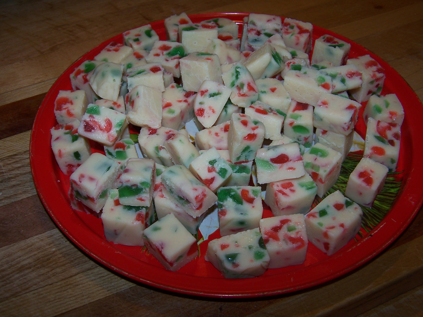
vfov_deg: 37.7
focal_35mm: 38
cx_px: 212
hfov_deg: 49.0
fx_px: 464
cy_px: 158
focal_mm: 6.3
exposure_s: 1/60
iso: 80
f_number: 2.8
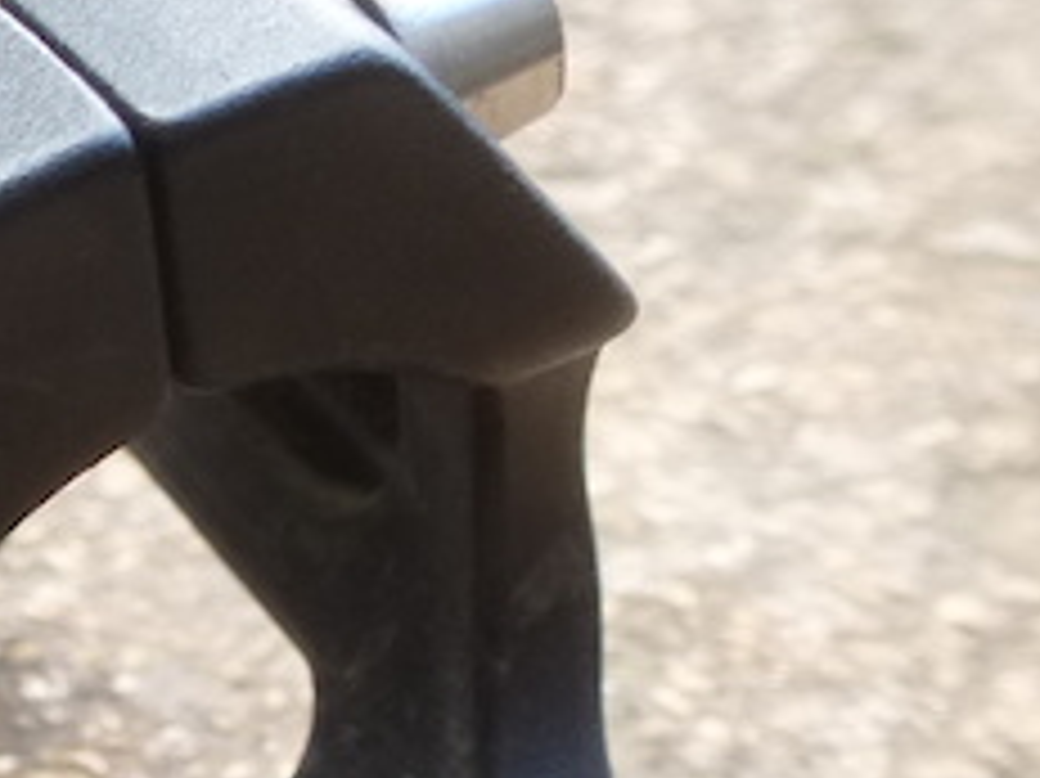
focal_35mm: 83
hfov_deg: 19.9
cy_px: 850
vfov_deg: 17.2
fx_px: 2492
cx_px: -581
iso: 125
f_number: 3.3
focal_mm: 4.3
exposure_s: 1/60
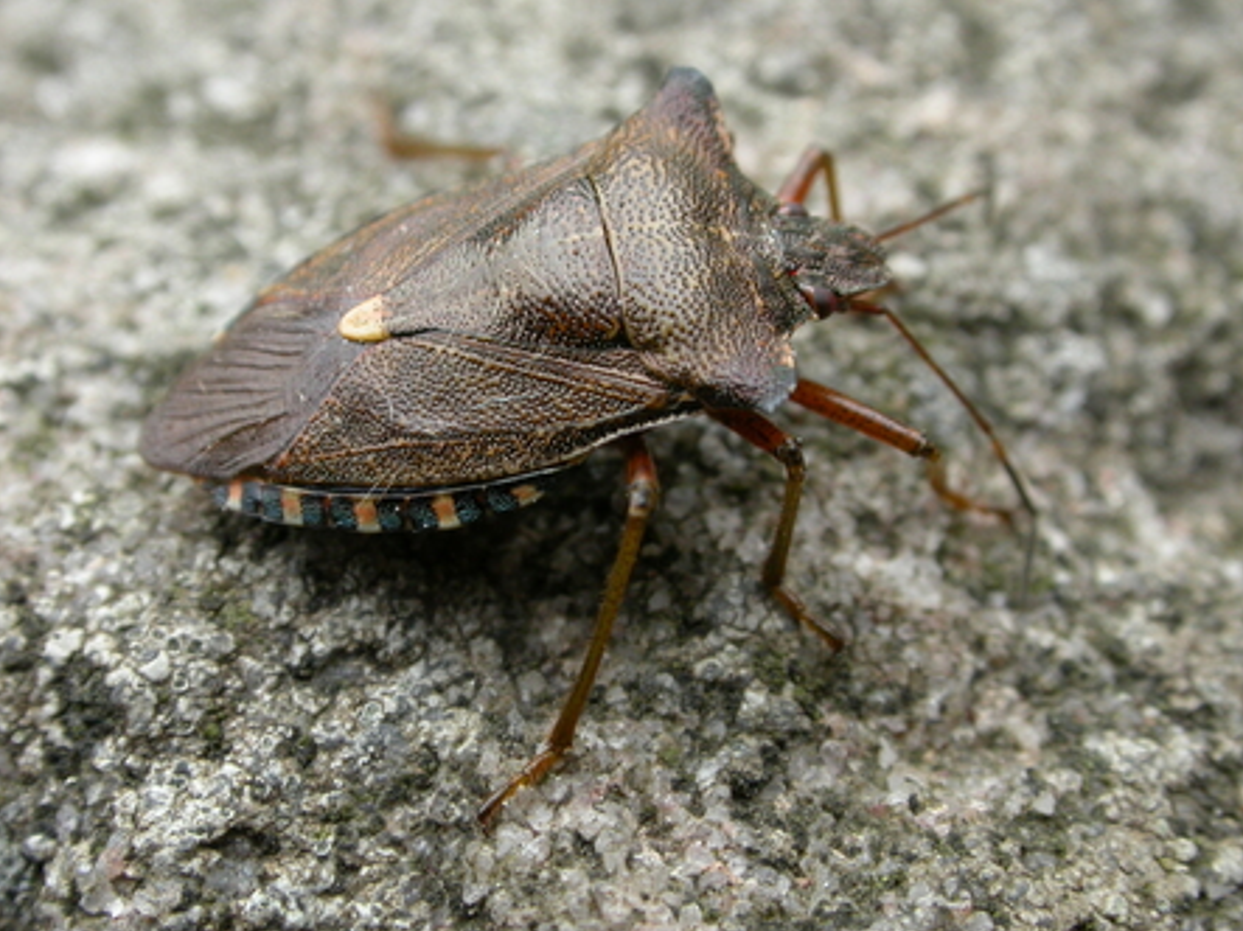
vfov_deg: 19.1
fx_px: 2764
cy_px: 474
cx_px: 600
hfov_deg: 25.3
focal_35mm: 77
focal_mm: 14.7
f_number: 6.7
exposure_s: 1/76.5
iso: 100
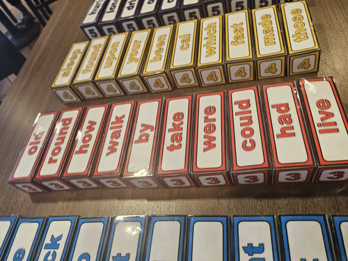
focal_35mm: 24
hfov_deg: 71.6
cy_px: 130
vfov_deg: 56.8
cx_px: 174
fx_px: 241
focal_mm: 5
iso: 80
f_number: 1.8
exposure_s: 1/55
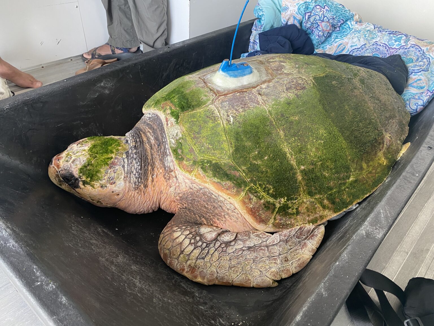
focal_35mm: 26
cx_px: 217
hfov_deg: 67.3
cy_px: 163
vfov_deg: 53.1
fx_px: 326
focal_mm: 4.25
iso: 160
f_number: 1.8
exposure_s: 1/60
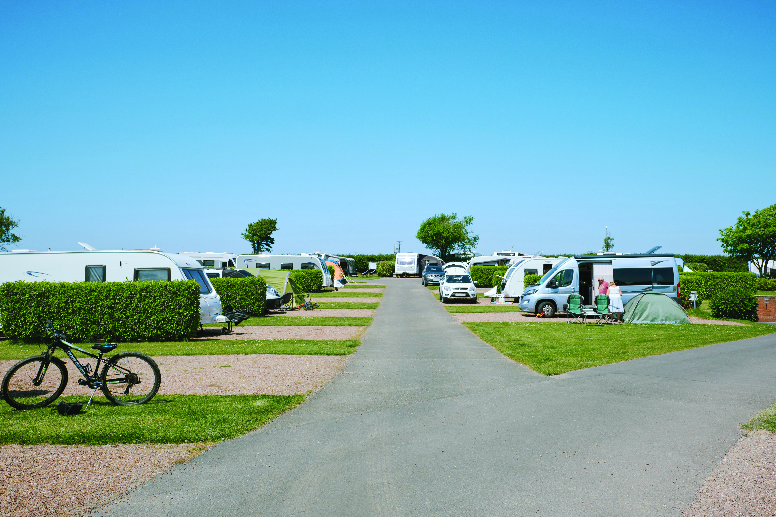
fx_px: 690
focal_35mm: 32
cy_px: 258
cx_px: 388
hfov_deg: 58.7
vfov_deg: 41.1
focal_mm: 21.3
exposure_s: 1/1000
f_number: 5.6
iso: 160
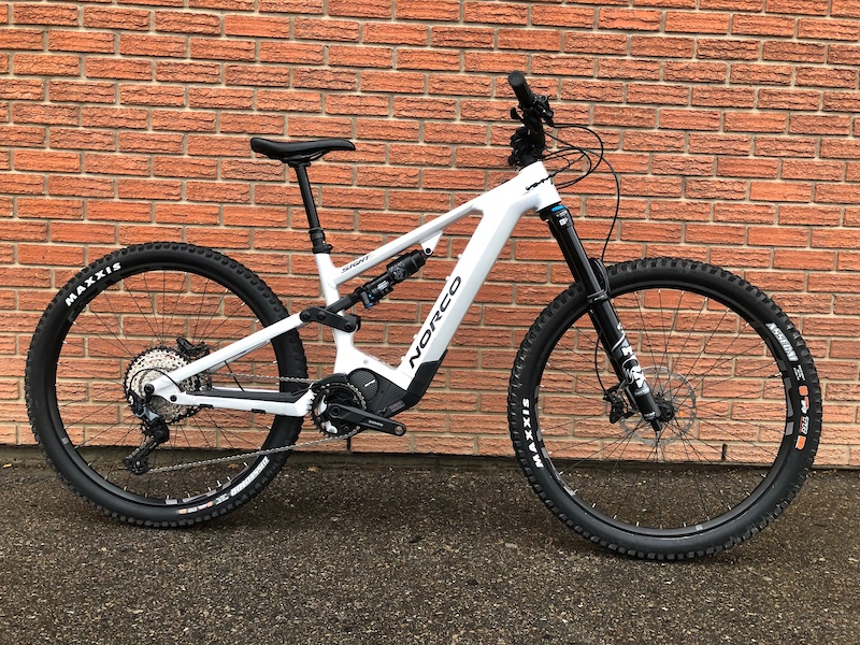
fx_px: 696
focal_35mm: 28
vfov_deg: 49.7
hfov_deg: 63.4
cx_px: 430
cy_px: 322
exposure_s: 1/30
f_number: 1.8
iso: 32
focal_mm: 4
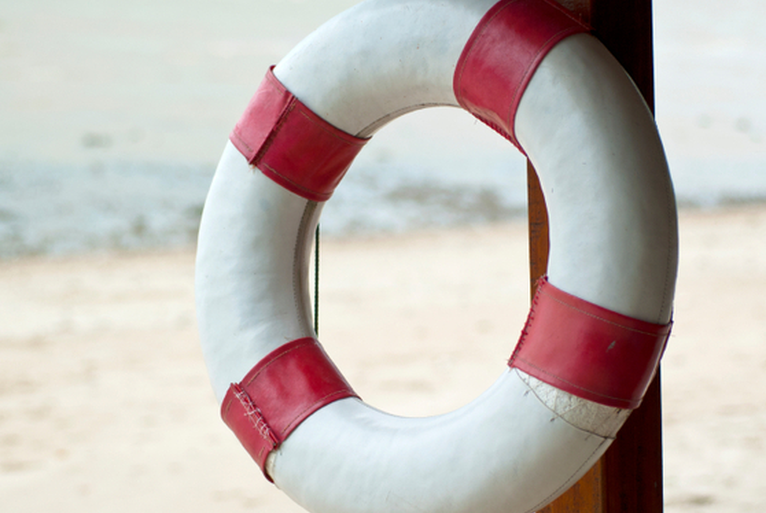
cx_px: 365
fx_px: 2408
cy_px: 260
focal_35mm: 113
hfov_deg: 18.1
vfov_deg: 12.2
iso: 100
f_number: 2.8
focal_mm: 60
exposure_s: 1/800
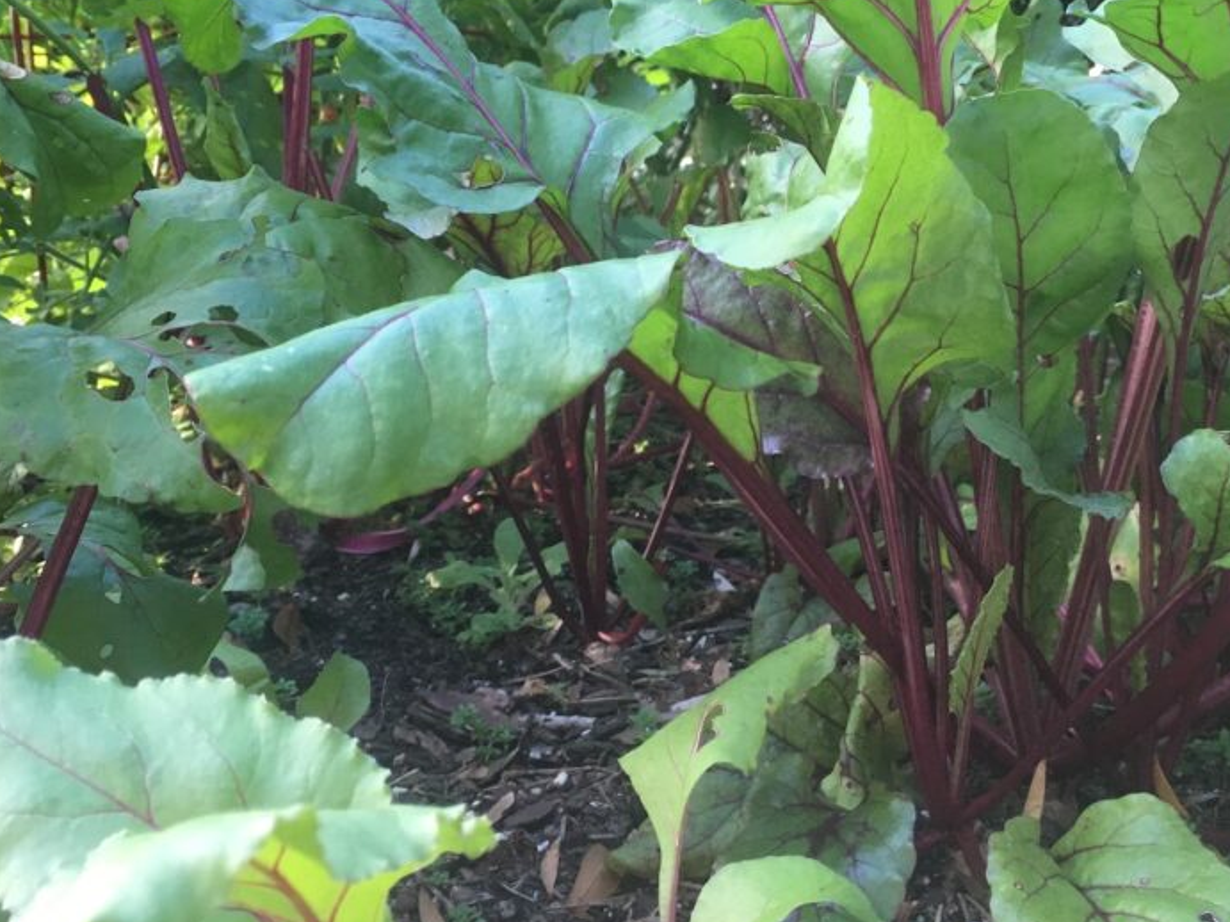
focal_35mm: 43
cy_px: 433
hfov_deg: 43.7
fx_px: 1528
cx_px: 703
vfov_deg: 33.6
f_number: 2.2
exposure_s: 1/30
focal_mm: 4.15
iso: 40
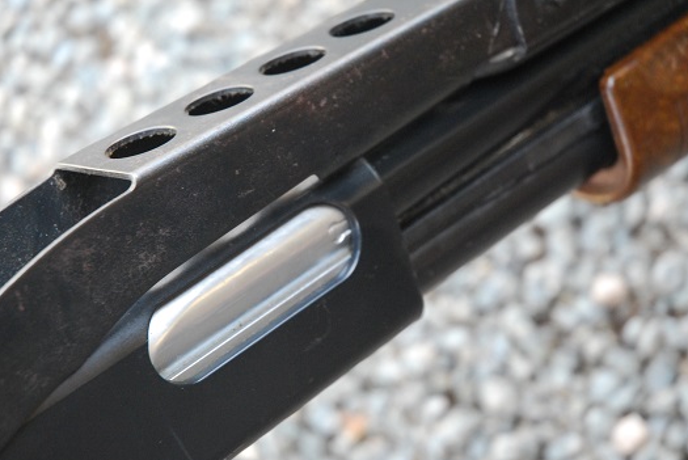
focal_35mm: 120
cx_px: 325
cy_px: 218
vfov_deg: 11.4
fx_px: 2295
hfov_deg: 17.0
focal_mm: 70
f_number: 4.5
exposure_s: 1/125
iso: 1100
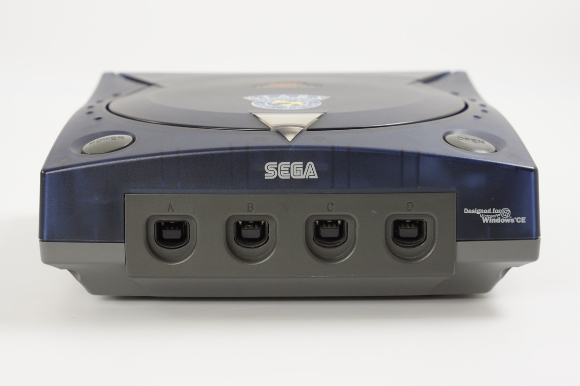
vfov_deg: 18.2
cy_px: 193
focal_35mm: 75
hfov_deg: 27.0
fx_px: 1208
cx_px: 290
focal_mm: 50
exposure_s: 1/80
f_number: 6.3
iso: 1000
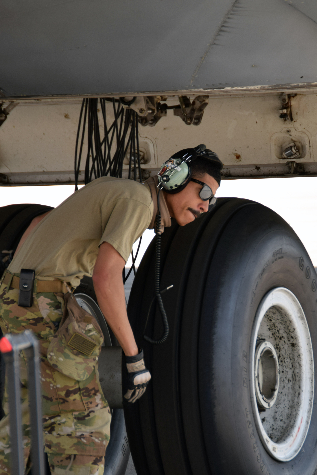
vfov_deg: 6.2
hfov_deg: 4.2
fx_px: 4358
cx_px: 212
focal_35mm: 330
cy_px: 264
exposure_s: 1/200
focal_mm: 130
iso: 100
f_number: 7.1
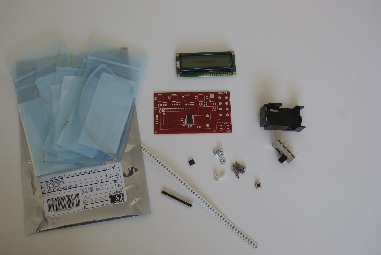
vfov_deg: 34.3
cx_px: 190
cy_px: 128
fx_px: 413
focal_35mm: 39
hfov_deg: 49.5
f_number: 4.5
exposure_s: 1/40
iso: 250
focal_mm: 26
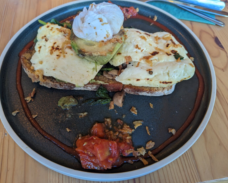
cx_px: 111
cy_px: 94
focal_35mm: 26
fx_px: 175
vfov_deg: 54.9
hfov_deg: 66.0
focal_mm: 6.81
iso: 200
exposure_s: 1/100
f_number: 1.85
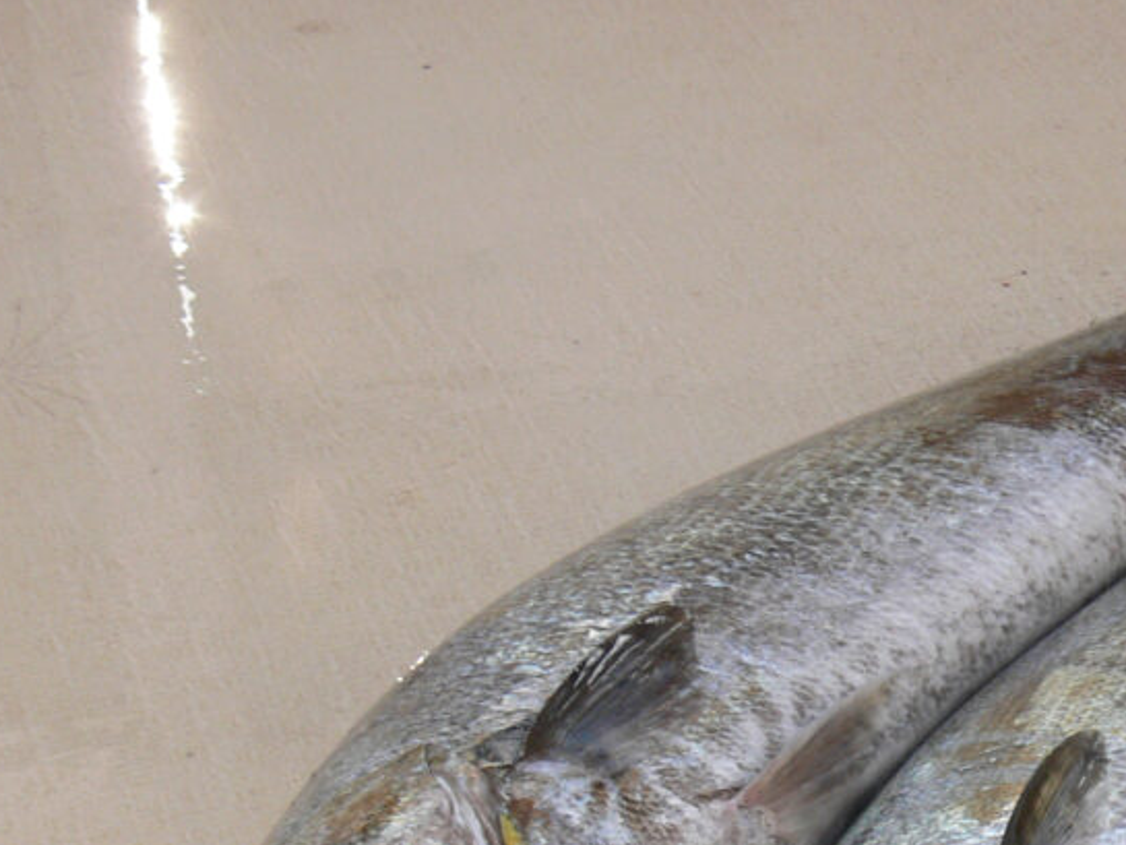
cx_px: 1492
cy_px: 992
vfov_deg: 8.5
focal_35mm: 172
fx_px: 5596
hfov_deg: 11.2
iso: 80
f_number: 5.6
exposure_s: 1/250
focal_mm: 12.9
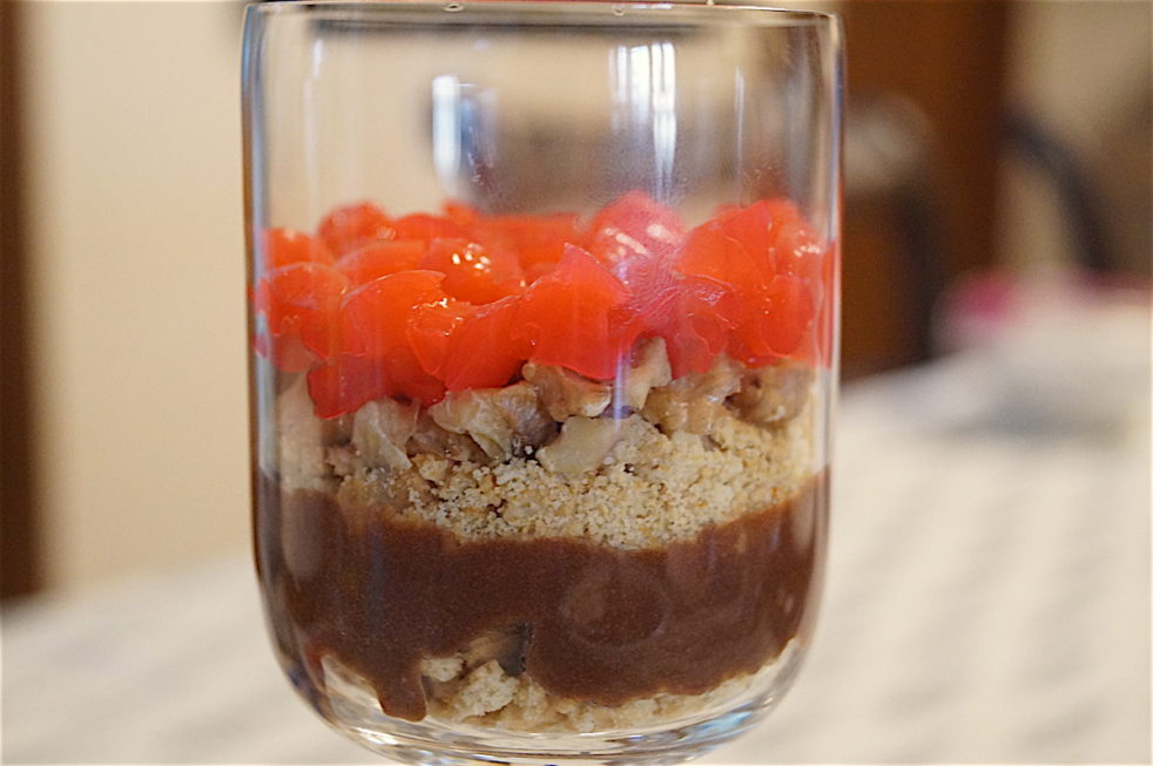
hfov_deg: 33.4
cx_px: 576
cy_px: 383
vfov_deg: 22.6
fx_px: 1920
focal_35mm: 60
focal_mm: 40
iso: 3200
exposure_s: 1/20
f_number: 5
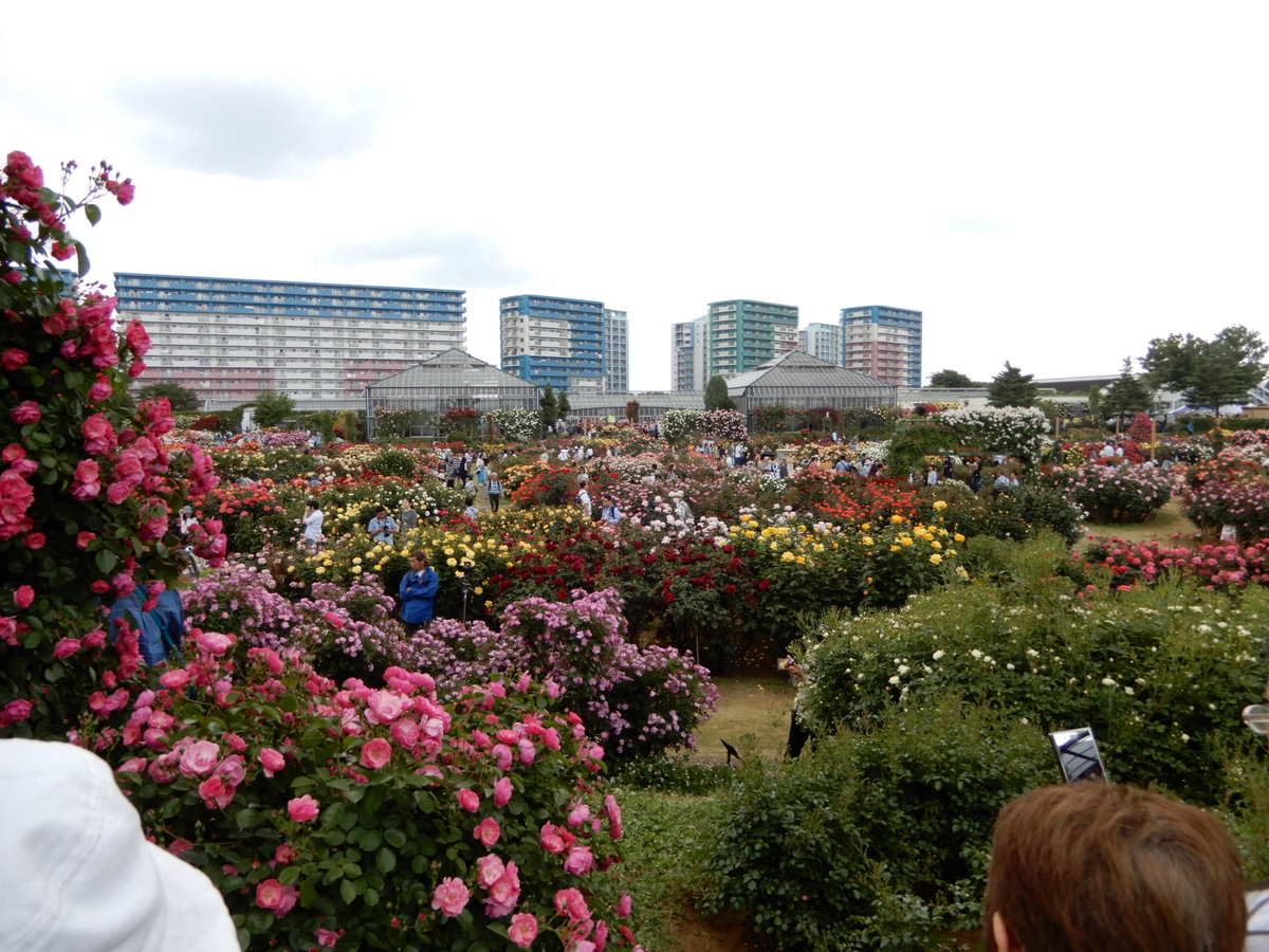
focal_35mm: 24
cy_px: 476
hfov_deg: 71.6
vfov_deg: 56.8
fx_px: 880
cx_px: 634
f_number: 3.4
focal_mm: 4.3
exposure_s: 1/320
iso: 80
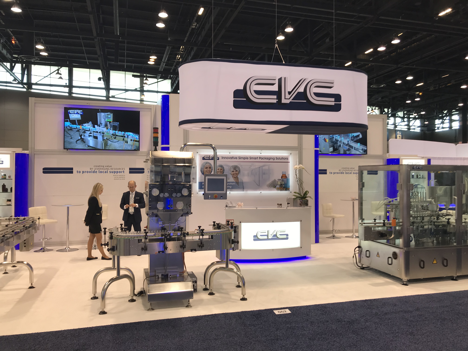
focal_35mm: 28
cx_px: 234
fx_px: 379
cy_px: 176
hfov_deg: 63.4
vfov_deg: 49.7
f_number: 1.8
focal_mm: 3.99
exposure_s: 1/60
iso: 20
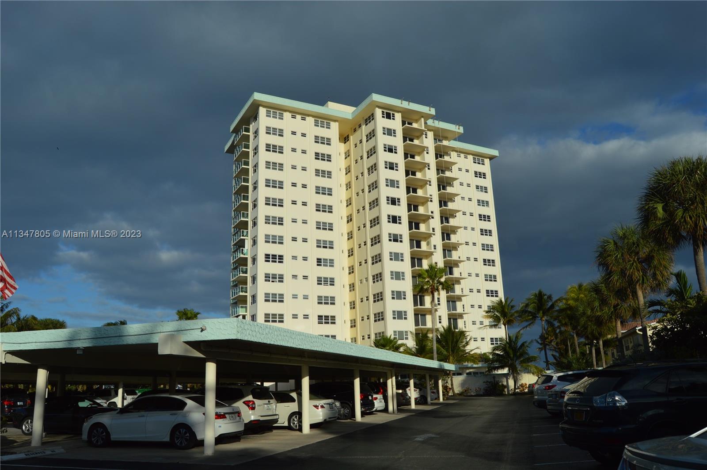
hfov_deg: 67.4
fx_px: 530
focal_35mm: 27
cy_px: 235
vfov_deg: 47.8
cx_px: 354
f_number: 10
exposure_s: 1/400
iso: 100
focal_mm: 18
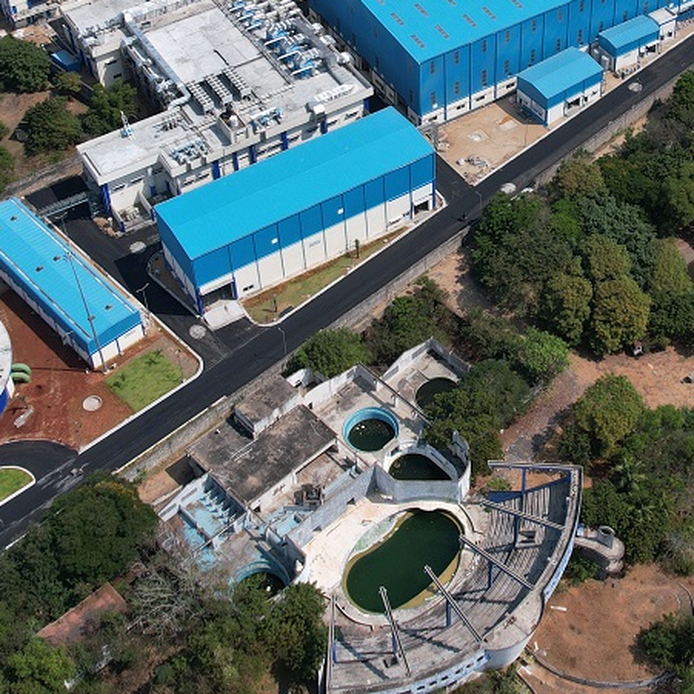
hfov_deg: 29.4
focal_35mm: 58
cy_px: 104
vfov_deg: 28.7
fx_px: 1316
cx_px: 457
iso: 100
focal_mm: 8.38
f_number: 2.8
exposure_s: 1/2500
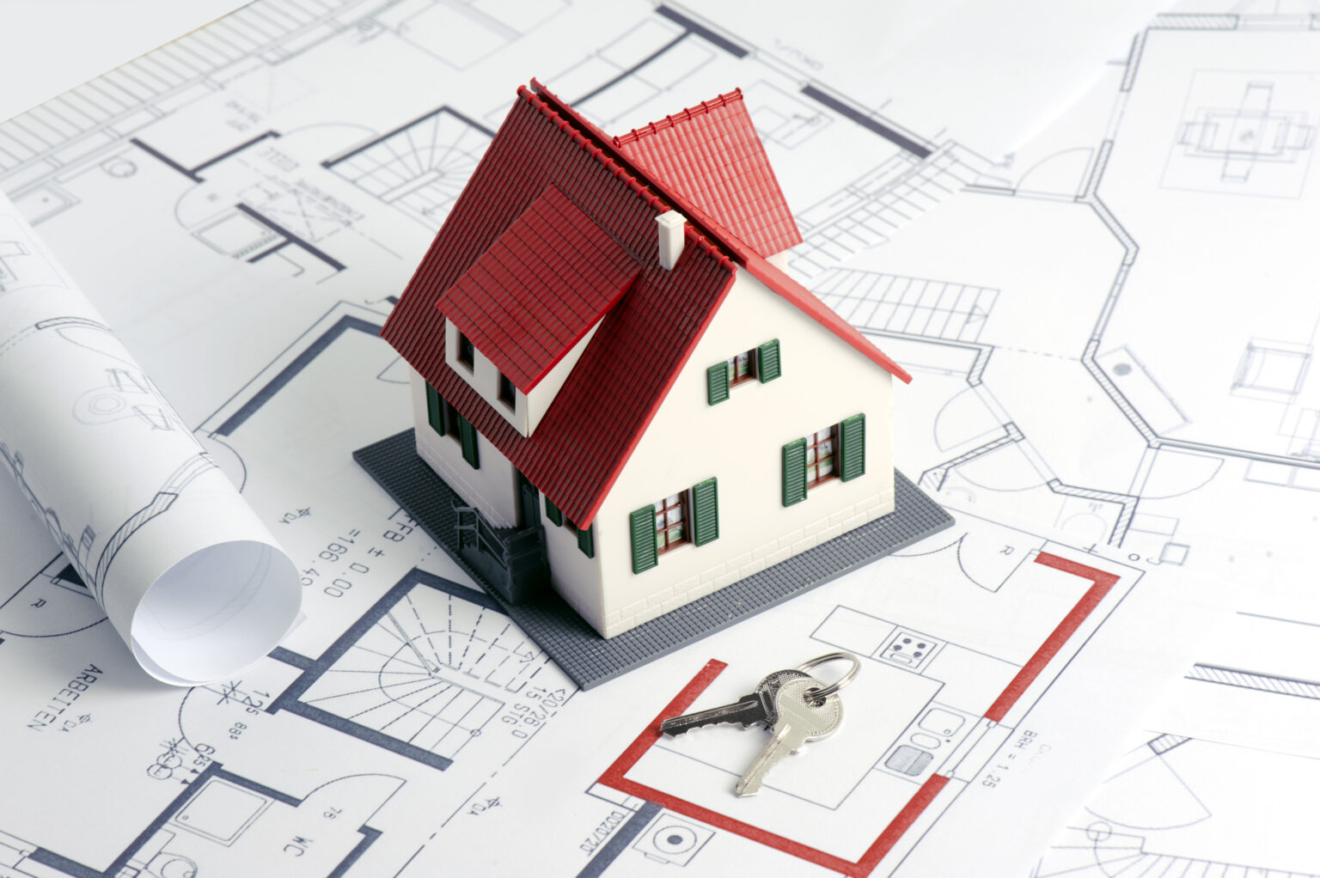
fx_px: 3847
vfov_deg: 13.0
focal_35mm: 105
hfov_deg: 19.5
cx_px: 660
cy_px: 439
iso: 200
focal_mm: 105
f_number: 16
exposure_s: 1/125
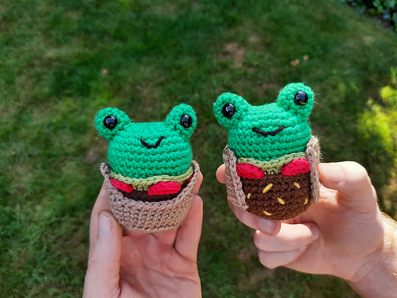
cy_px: 149
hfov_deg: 71.6
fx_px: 275
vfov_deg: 56.8
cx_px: 198
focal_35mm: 24
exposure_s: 1/100
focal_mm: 5.23
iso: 32
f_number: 1.8
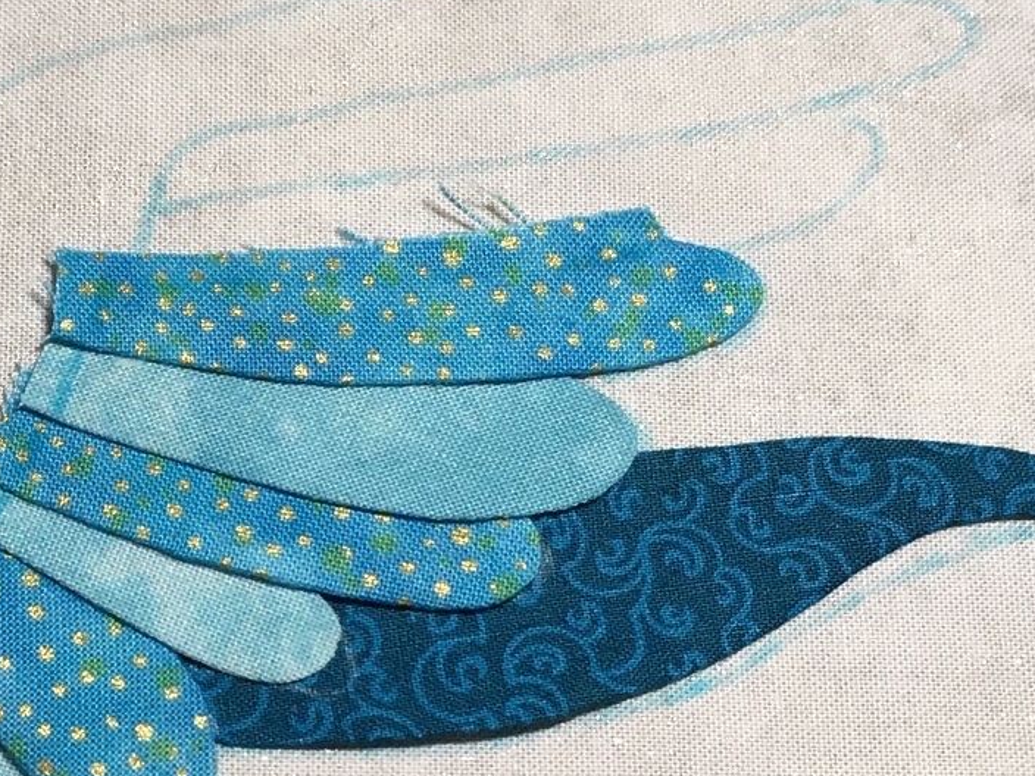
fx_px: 2482
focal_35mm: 83
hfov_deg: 22.9
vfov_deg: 17.6
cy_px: 651
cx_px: 79
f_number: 2.2
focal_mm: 4.15
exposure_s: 1/40
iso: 25
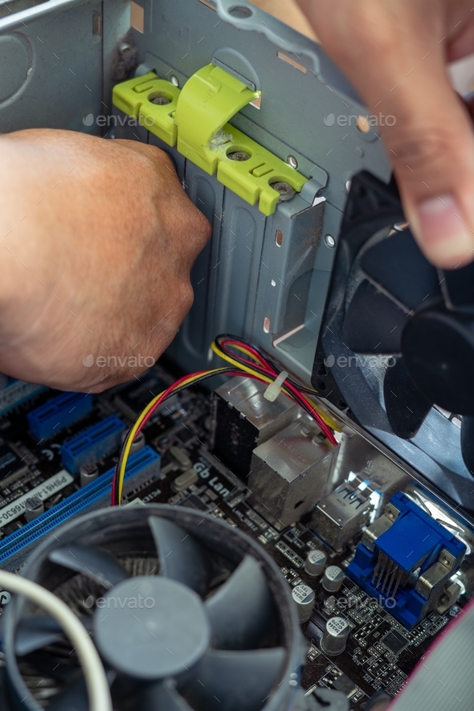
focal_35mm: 50
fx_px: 987
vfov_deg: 39.6
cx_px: 237
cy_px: 356
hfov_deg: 27.0
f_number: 4
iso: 320
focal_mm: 50
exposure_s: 1/60
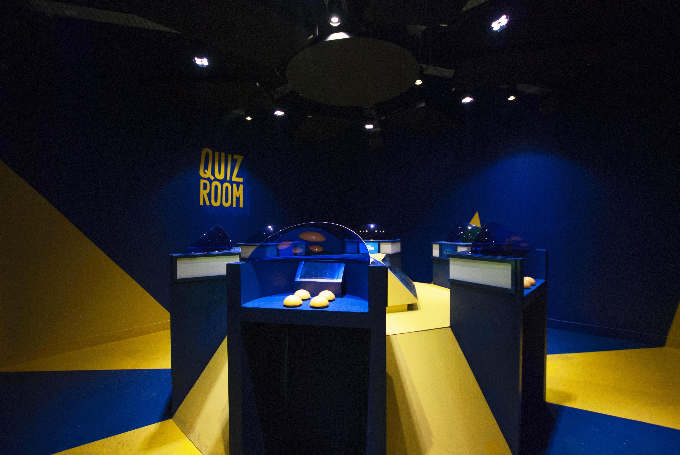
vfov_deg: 77.5
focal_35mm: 15
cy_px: 228
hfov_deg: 100.3
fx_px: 284
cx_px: 340
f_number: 3.5
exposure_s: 1/40
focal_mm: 10
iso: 400
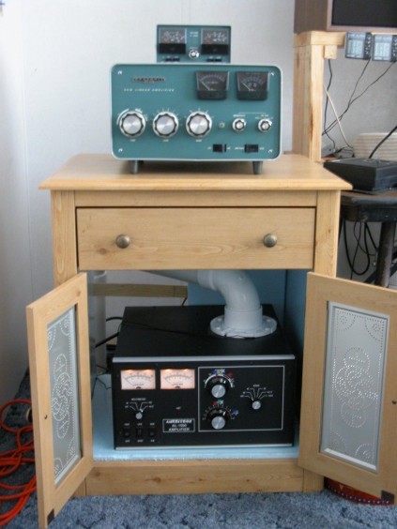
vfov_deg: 38.2
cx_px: 198
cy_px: 264
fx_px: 765
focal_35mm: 50
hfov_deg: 29.1
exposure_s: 1/4.6
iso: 400
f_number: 3
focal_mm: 12.7
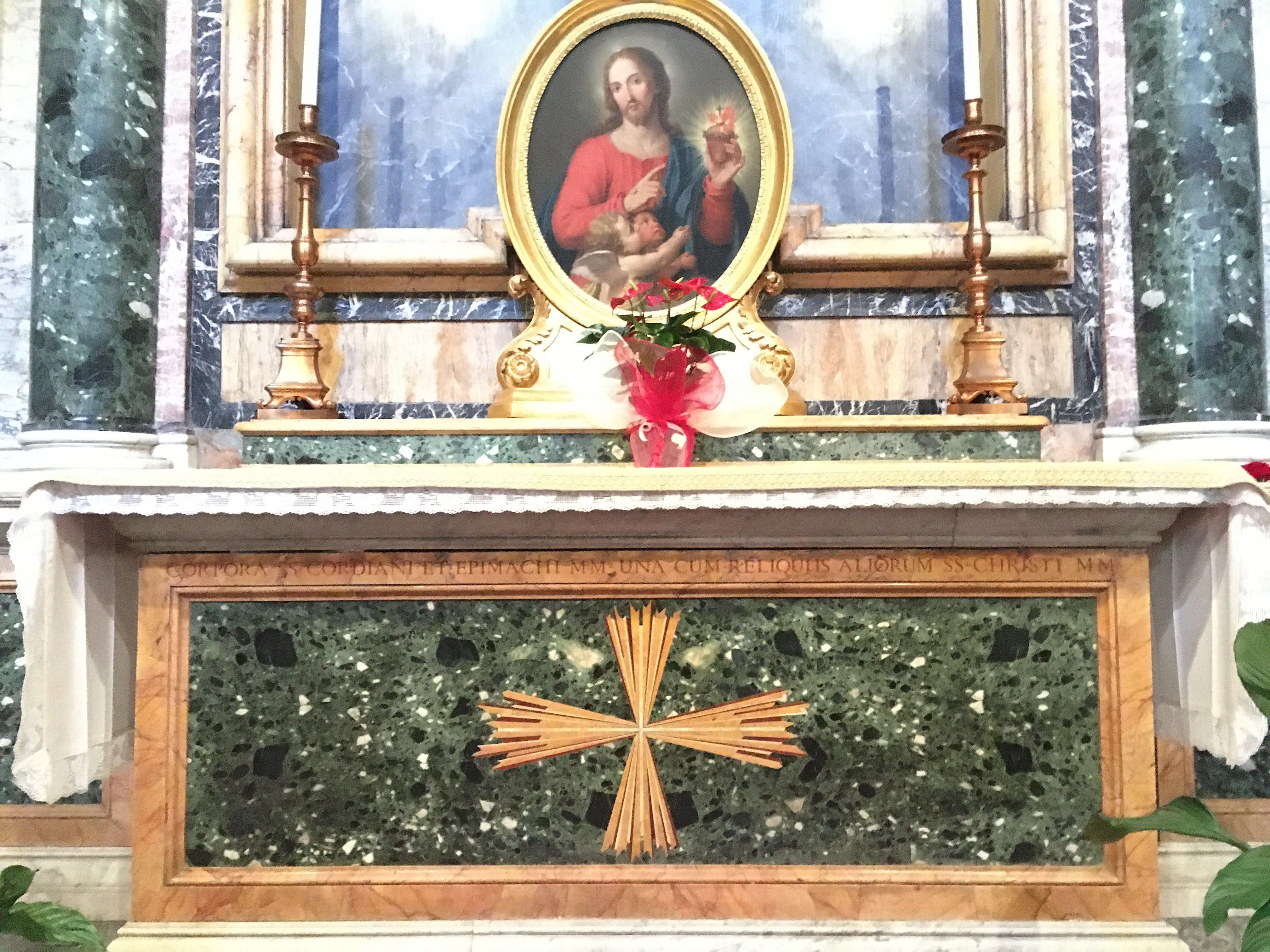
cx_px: 635
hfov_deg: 61.7
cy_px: 476
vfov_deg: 48.2
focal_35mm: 29
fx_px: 1064
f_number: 2.2
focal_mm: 4.15
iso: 1600
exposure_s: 1/17
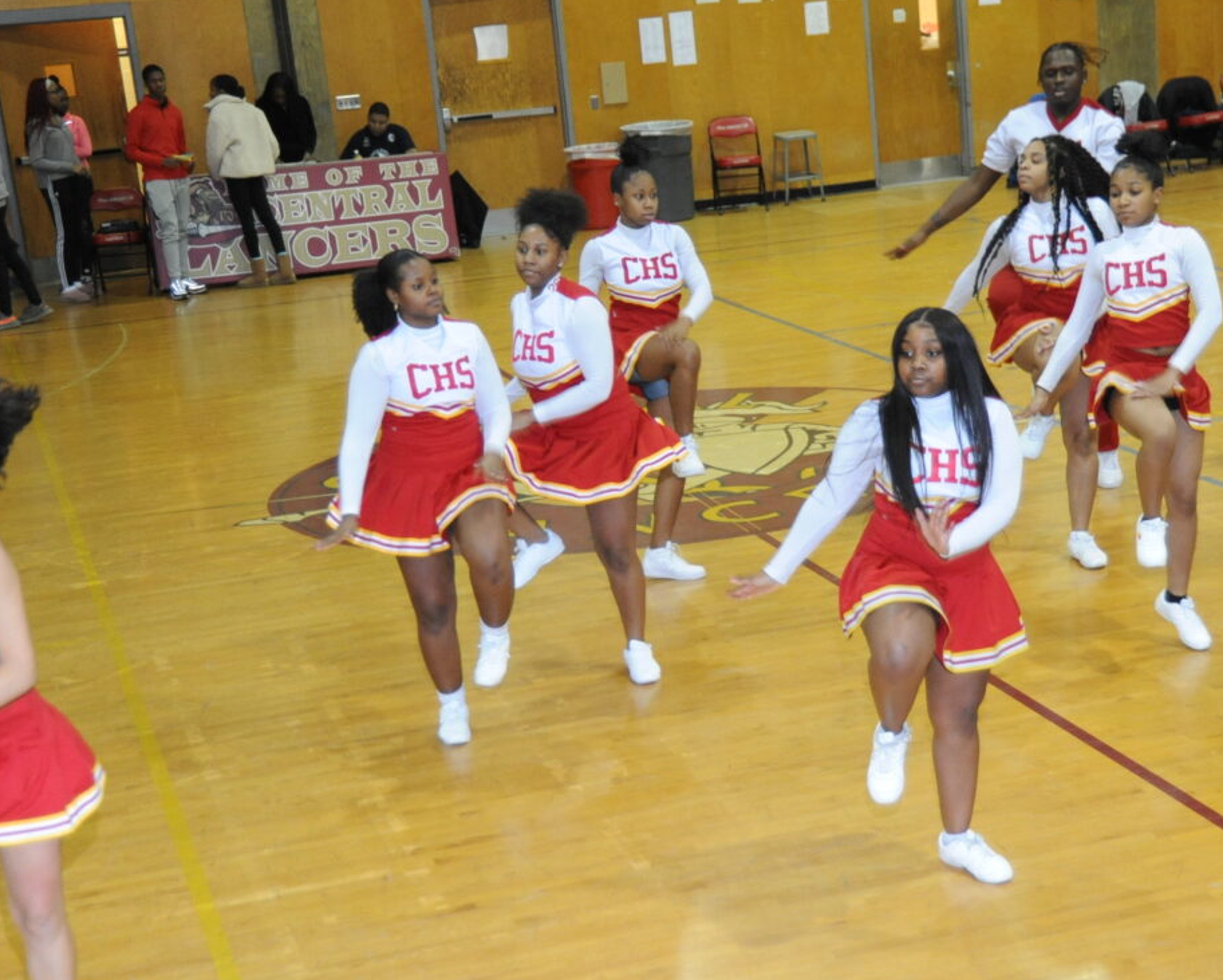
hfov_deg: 26.7
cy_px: 637
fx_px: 2571
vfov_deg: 21.5
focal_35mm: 71
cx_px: 757
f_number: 5.6
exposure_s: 1/125
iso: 3200
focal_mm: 45
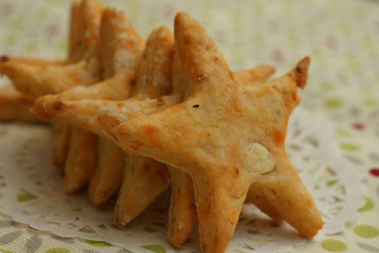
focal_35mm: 75
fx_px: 790
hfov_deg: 27.0
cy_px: 126
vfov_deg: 18.2
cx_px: 190
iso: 800
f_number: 5.6
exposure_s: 1/80
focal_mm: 50
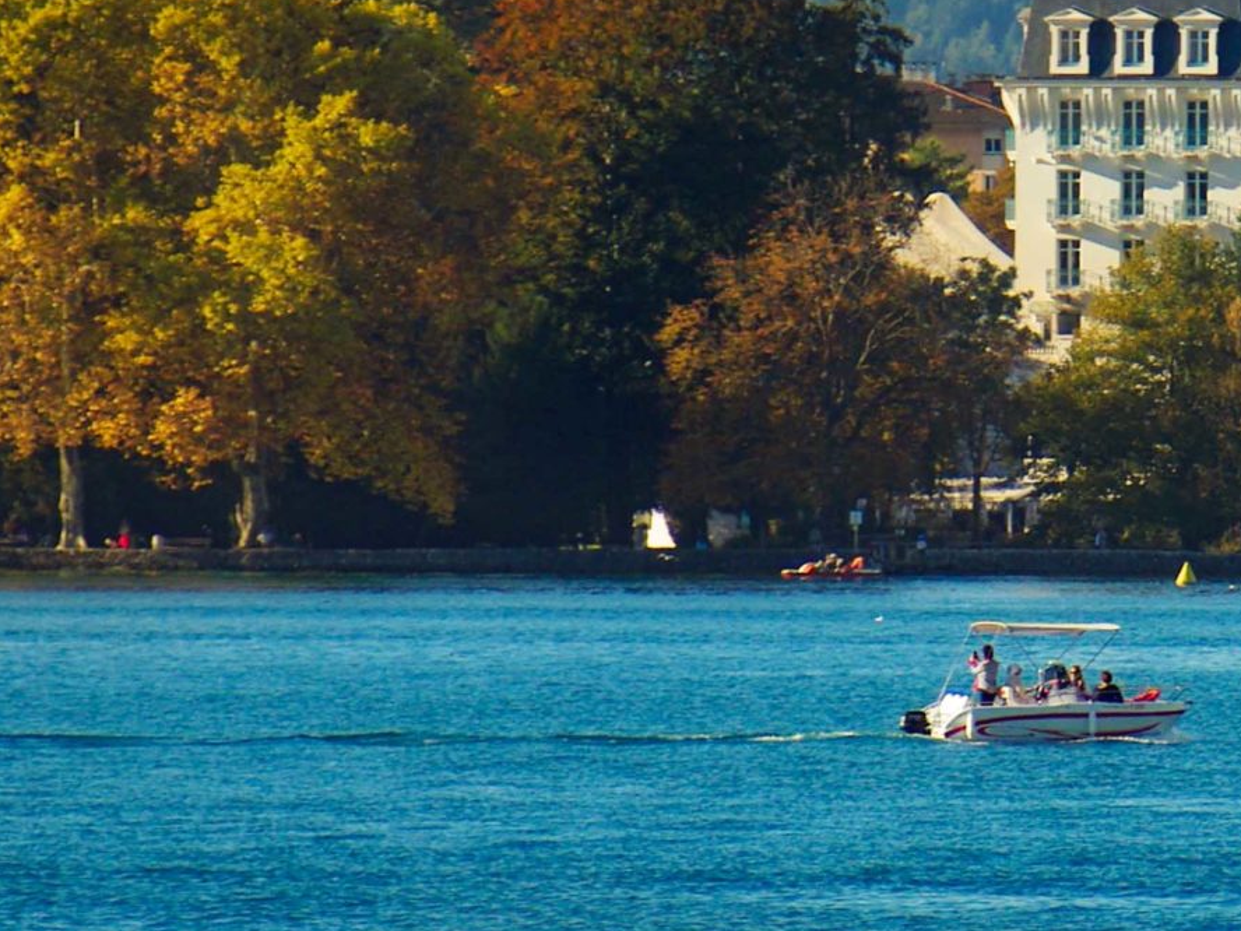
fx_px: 6668
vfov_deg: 8.0
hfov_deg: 10.5
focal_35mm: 186
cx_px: 1251
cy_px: 130
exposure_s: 1/350
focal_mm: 45
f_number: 6.7
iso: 200
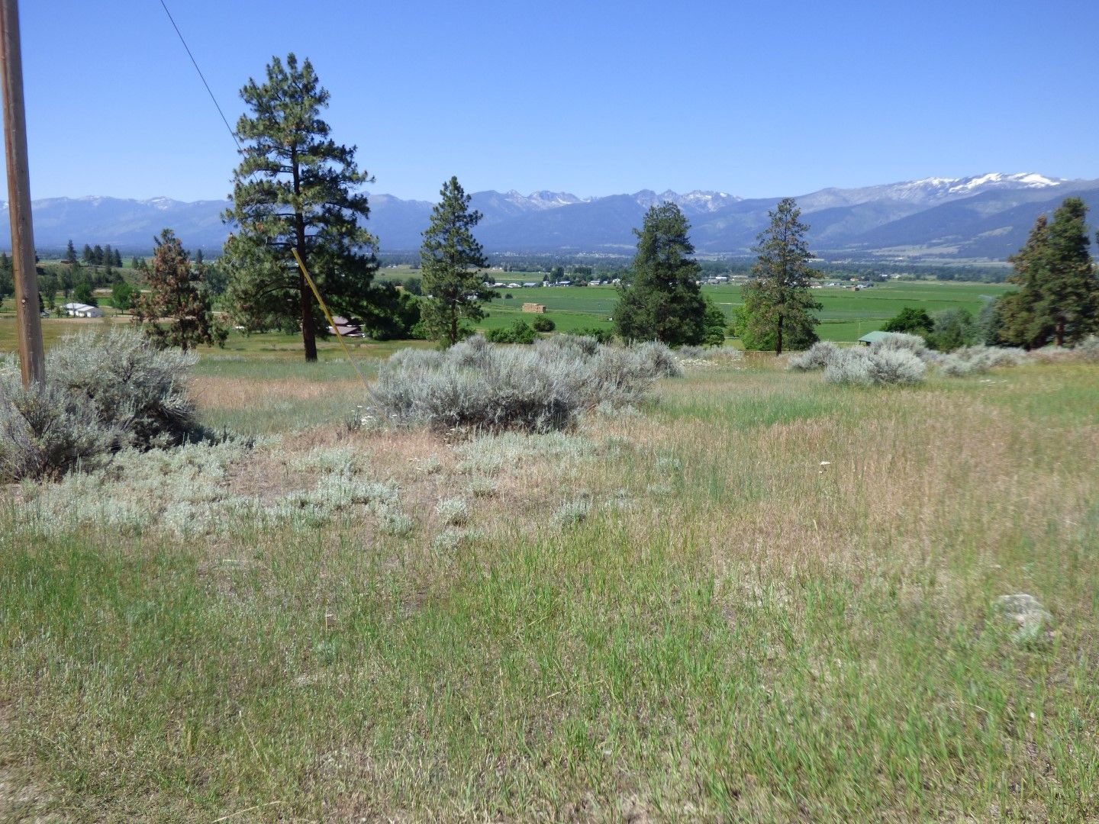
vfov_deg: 46.8
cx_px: 550
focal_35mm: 30
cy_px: 412
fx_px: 952
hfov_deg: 60.0
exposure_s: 1/1000
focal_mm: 5.29
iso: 100
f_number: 3.3
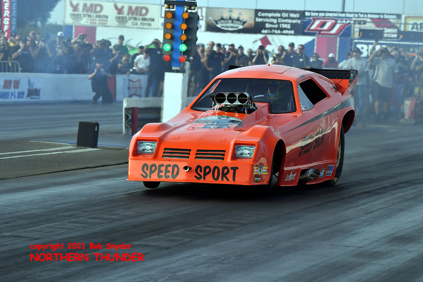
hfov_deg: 10.5
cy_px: 141
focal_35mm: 195
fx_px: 2291
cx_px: 212
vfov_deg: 7.0
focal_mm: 130
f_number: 5.6
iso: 250
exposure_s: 1/1000
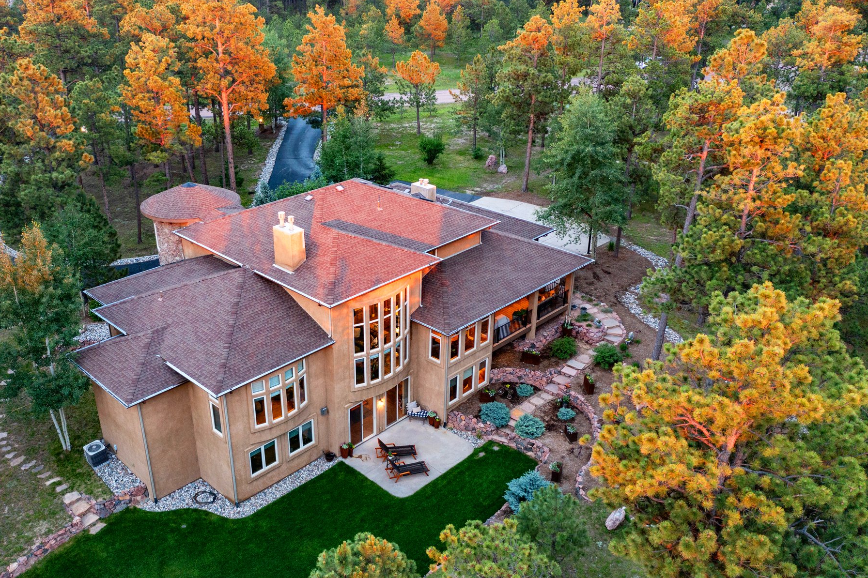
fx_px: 771
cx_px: 377
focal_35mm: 32
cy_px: 300
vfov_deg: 41.1
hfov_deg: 58.5
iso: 400
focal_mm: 10.26
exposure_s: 1/30
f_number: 2.8
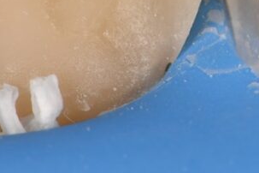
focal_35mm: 638
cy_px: -143
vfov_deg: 2.1
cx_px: 246
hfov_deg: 3.2
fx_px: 4590
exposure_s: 1/160
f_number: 32
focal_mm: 105
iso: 200
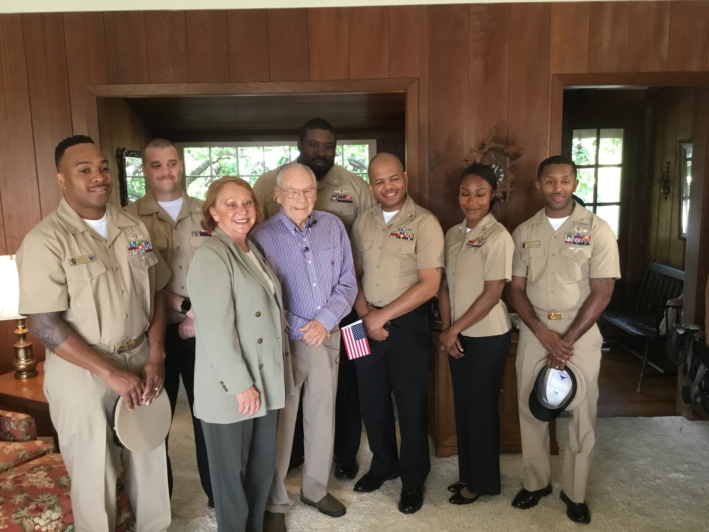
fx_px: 635
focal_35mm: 31
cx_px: 354
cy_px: 266
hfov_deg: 58.4
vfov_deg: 45.4
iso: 160
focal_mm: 3.3
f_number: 2.4
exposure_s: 1/30
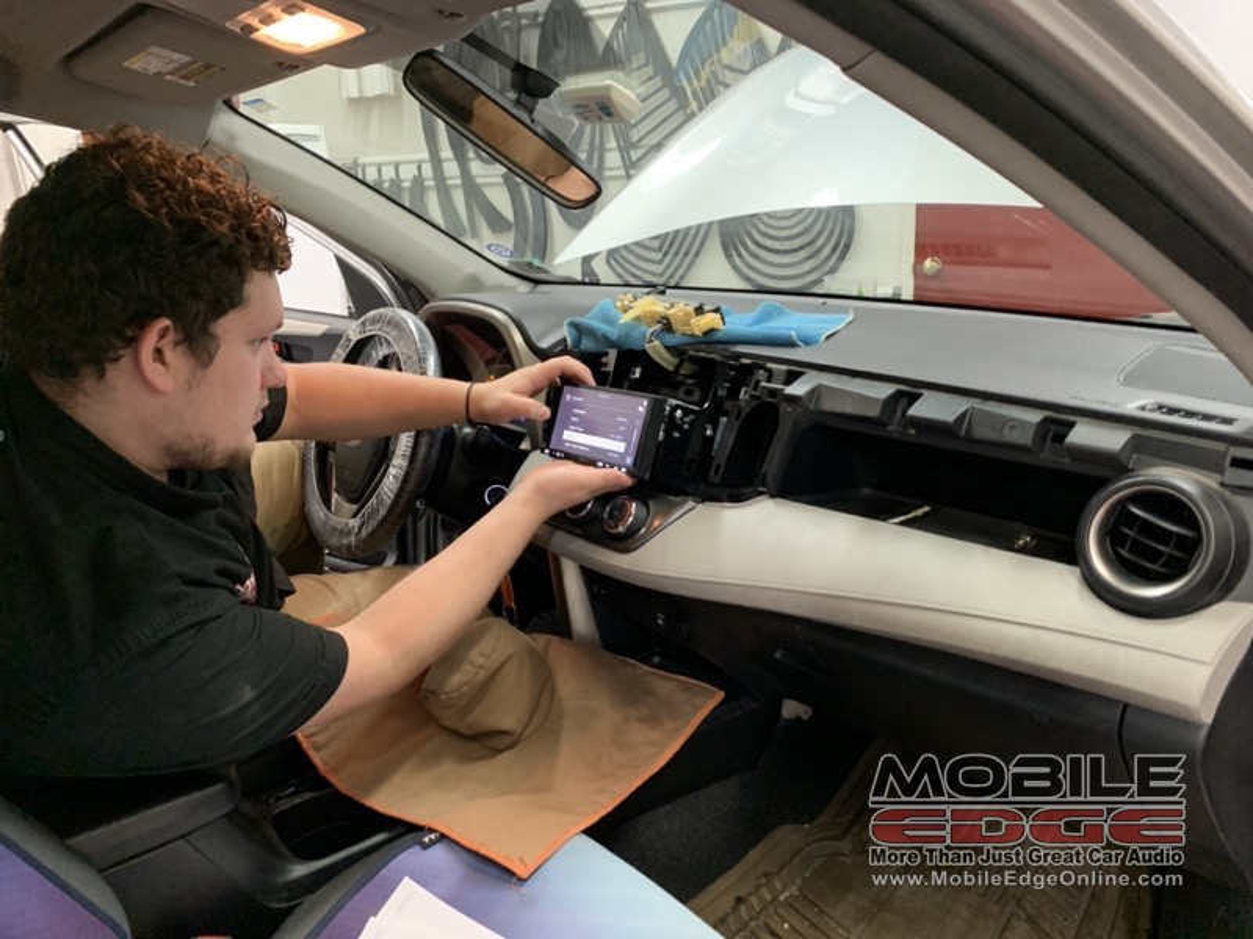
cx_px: 626
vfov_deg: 53.1
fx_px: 941
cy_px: 470
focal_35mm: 26
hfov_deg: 67.3
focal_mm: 4.25
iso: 400
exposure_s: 1/27
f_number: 1.8
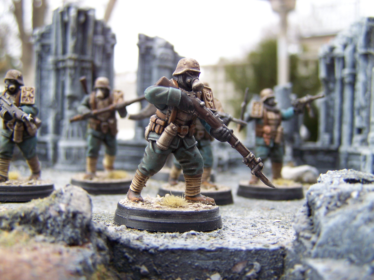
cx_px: 187
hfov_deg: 49.0
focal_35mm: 38
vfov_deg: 37.7
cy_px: 140
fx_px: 411
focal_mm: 6.3
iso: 80
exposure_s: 1/160
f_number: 2.8
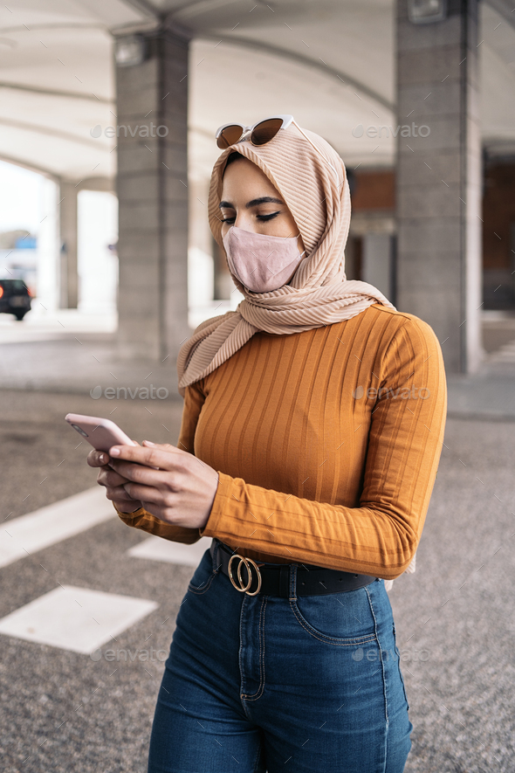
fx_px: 751
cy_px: 386
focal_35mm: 35
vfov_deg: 54.4
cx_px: 258
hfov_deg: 37.9
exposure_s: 1/800
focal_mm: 35
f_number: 2.2
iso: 100
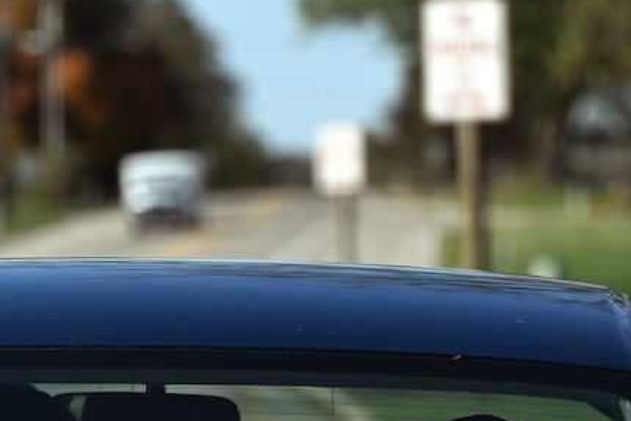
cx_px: 470
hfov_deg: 4.4
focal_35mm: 465
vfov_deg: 3.0
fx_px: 8153
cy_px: 143
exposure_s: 1/4000
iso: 320
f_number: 4
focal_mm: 125
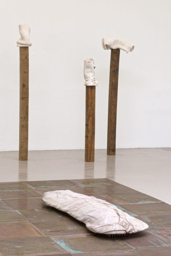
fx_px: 747
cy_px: 128
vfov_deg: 19.4
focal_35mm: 105
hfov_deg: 13.1
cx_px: 86
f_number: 32
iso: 64
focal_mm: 105
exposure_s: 1/15
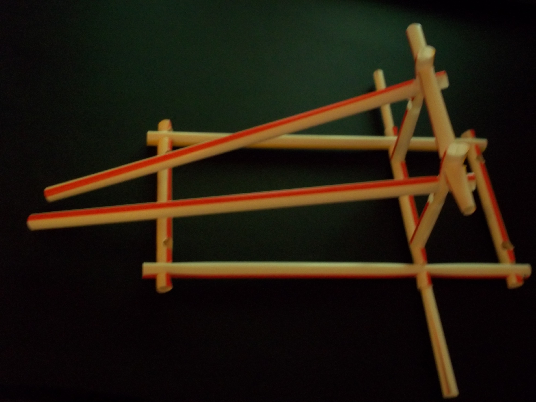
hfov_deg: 51.4
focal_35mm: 36
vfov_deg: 39.7
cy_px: 201
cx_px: 268
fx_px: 557
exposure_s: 1/8
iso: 320
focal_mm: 6.5
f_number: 3.1
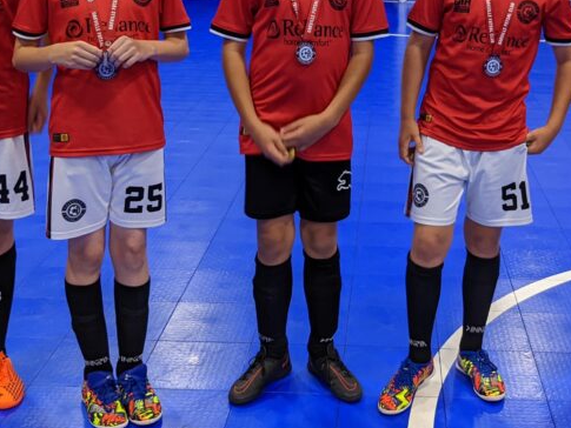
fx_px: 940
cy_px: 51
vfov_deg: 25.0
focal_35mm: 57
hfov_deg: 33.5
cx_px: 369
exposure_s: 1/24
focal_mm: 4.38
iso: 56
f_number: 1.73
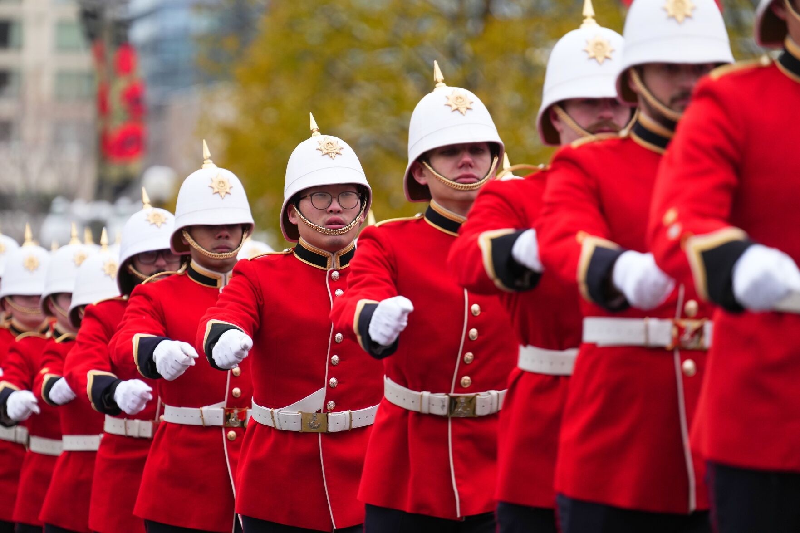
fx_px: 5199
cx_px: 400
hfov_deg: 8.8
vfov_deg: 5.9
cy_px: 266
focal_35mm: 234
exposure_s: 1/1600
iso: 1600
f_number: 4
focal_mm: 234
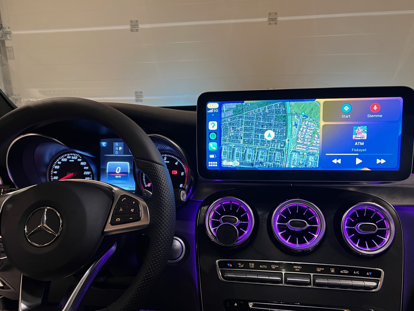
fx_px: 383
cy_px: 176
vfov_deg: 44.0
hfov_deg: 56.8
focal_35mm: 32
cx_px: 194
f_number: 1.5
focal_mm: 5.7
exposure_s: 1/50
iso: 400
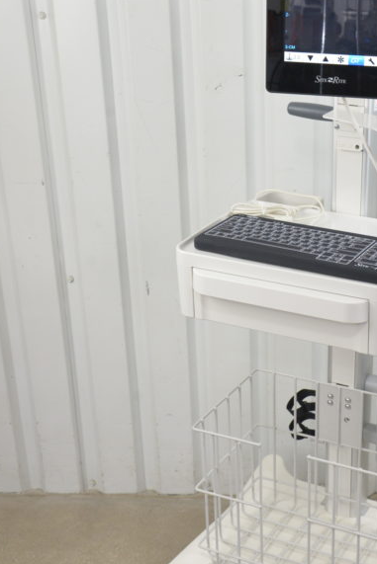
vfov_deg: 32.9
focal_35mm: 61
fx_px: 958
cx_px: 326
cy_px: 296
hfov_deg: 21.9
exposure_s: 1/50
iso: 1600
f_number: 7.1
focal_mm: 34
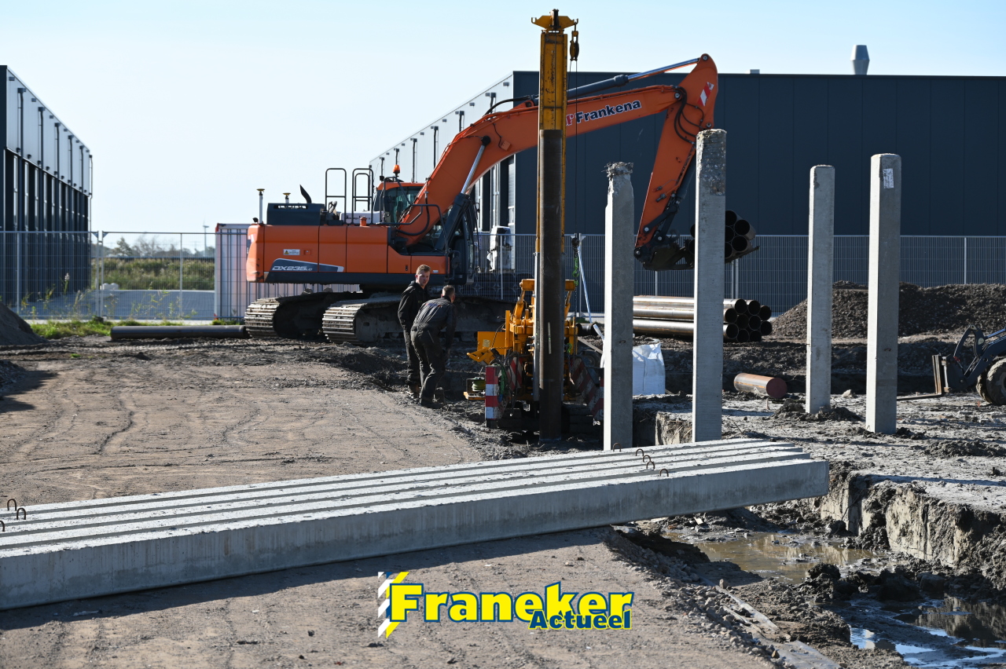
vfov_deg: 15.0
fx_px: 2542
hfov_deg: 22.4
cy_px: 334
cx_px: 503
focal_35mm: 91
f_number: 6.3
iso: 100
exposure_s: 1/320
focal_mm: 91
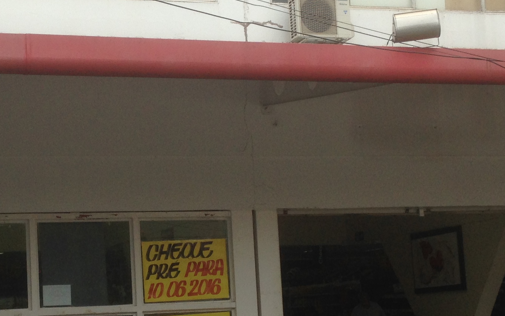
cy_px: 181
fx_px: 1170
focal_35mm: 85
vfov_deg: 15.4
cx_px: 170
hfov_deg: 24.2
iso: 50
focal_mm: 4.12
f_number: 2.4
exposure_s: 1/797
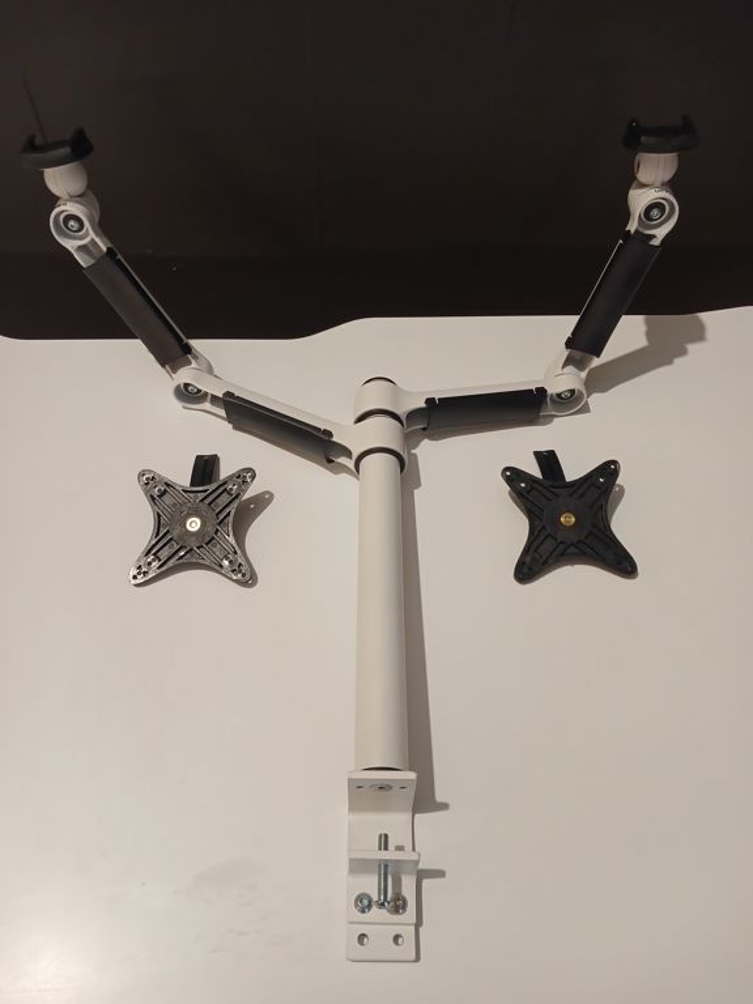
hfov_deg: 51.4
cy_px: 502
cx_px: 376
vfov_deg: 65.3
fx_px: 783
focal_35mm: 27
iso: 250
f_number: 1.8
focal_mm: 4
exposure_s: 1/50
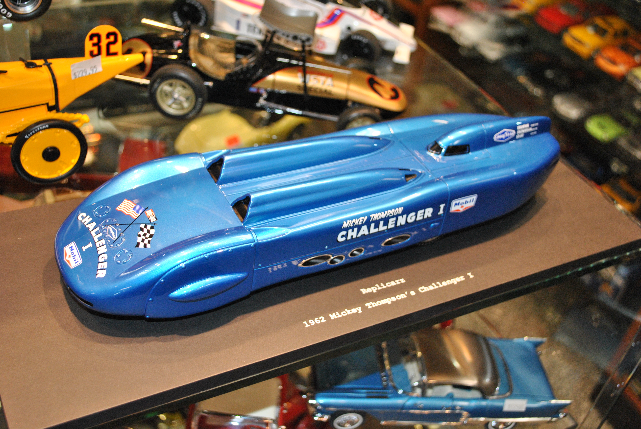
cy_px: 214
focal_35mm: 42
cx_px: 320
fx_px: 749
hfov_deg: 46.3
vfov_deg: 32.0
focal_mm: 28
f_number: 4.5
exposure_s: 1/160
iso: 800
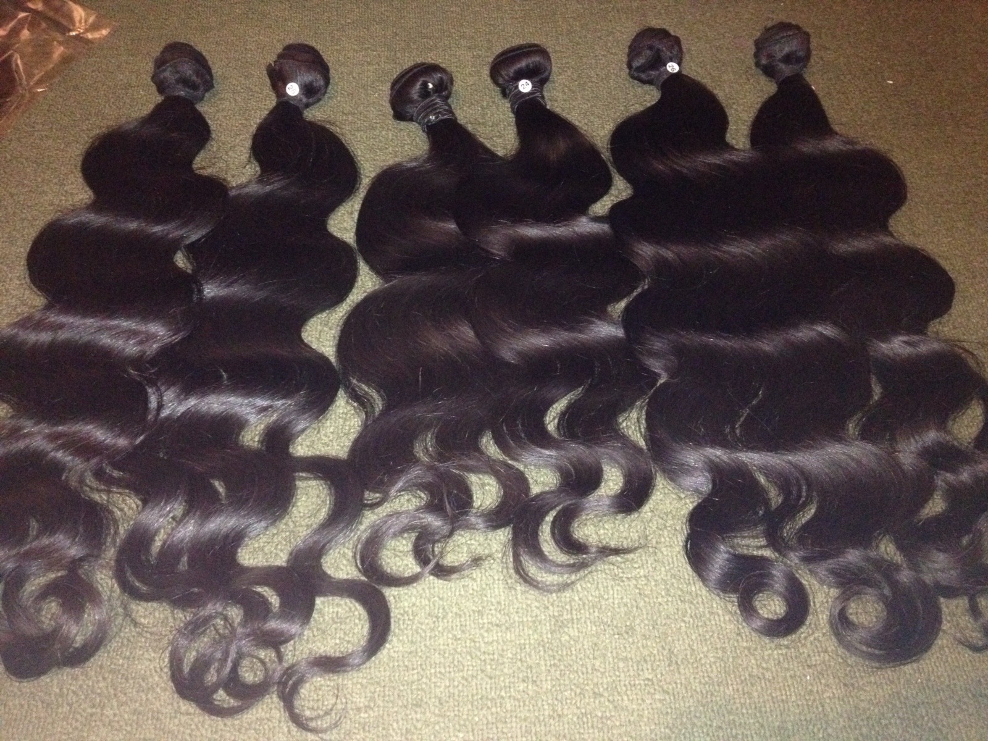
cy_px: 370
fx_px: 999
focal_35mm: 35
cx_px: 494
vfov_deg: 40.7
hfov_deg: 52.6
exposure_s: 1/16
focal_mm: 4.28
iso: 500
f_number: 2.4
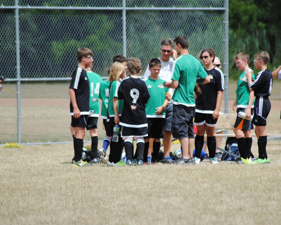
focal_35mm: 405
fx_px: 3368
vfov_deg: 3.8
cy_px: 112
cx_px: 155
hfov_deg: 4.8
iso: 200
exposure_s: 1/800
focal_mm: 240
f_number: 5
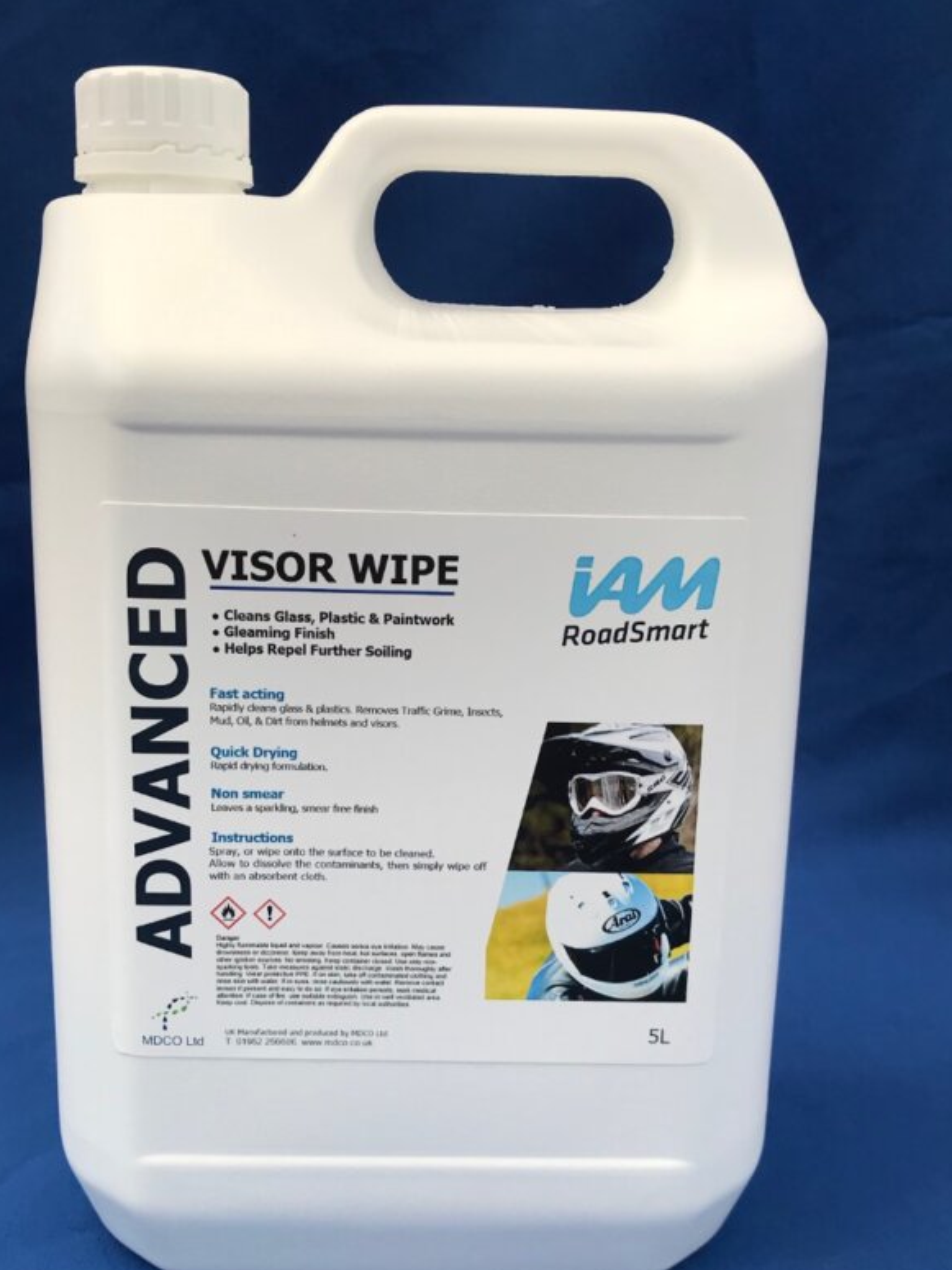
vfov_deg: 50.0
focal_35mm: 37
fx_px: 1357
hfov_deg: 38.6
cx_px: 437
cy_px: 718
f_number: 1.8
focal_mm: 3.99
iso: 20
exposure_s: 1/595
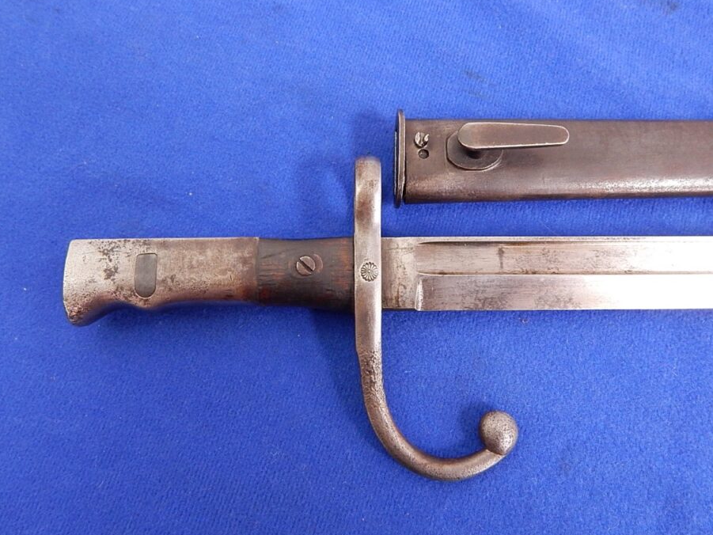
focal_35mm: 25
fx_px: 515
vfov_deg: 54.8
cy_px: 243
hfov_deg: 69.4
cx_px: 355
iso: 400
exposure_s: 1/10
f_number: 3
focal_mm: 4
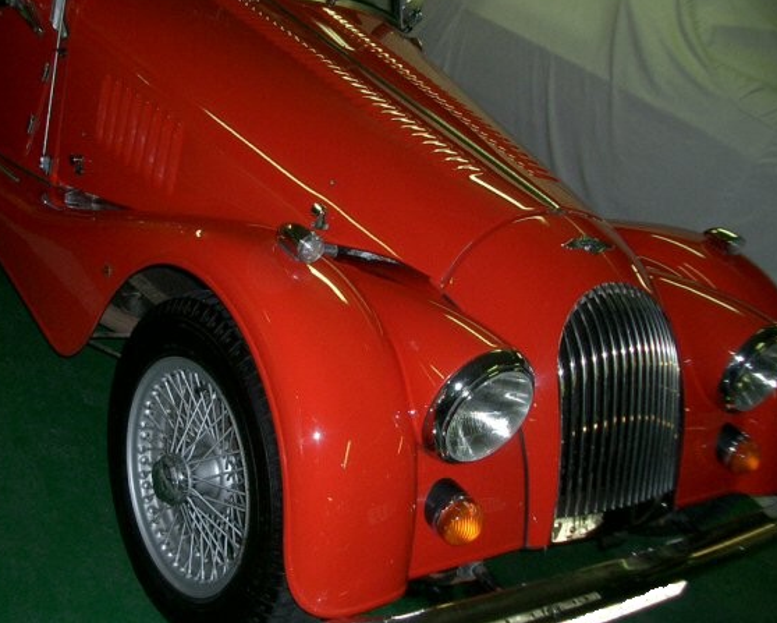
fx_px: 1081
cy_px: 277
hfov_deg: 39.4
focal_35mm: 47
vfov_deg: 32.1
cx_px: 316
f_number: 2.6
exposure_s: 1/40
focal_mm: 5.8
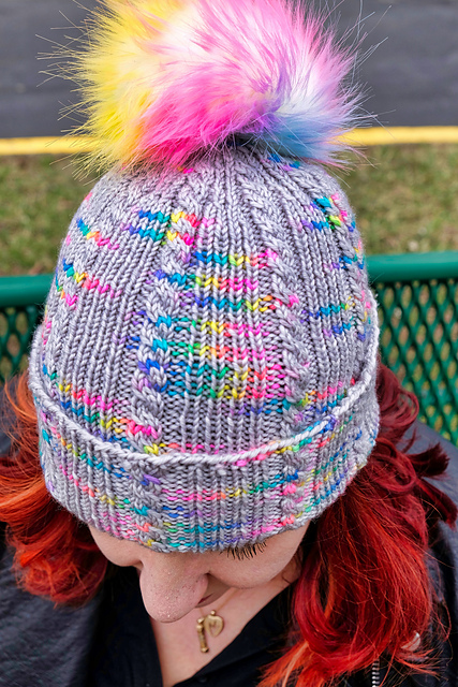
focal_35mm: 45
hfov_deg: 29.9
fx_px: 858
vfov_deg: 43.6
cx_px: 229
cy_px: 344
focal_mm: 30.2
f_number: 6.4
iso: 200
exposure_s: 1/180
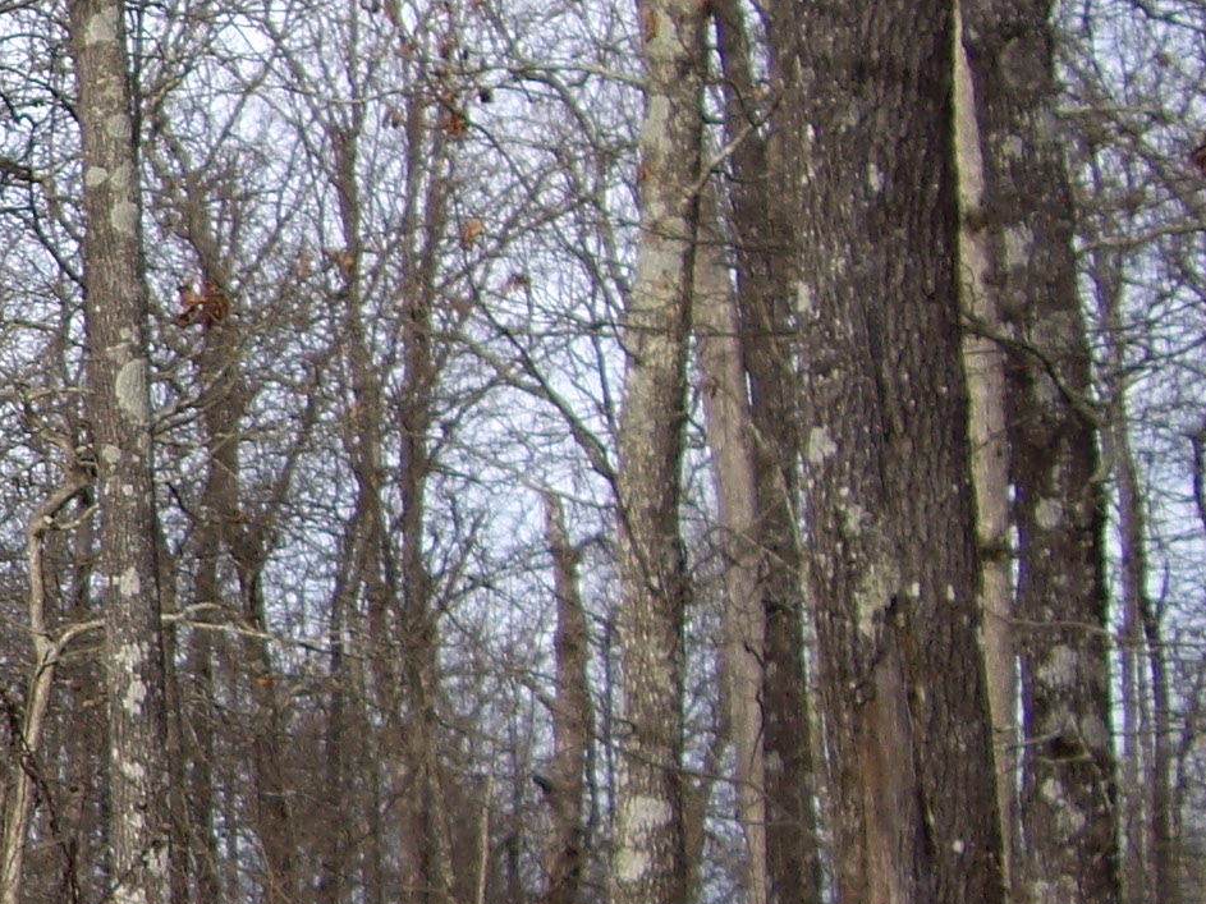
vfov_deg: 10.1
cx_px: -1067
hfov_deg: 12.2
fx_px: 5121
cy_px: 703
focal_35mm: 147
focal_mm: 7.9
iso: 64
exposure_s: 1/400
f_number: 2.8
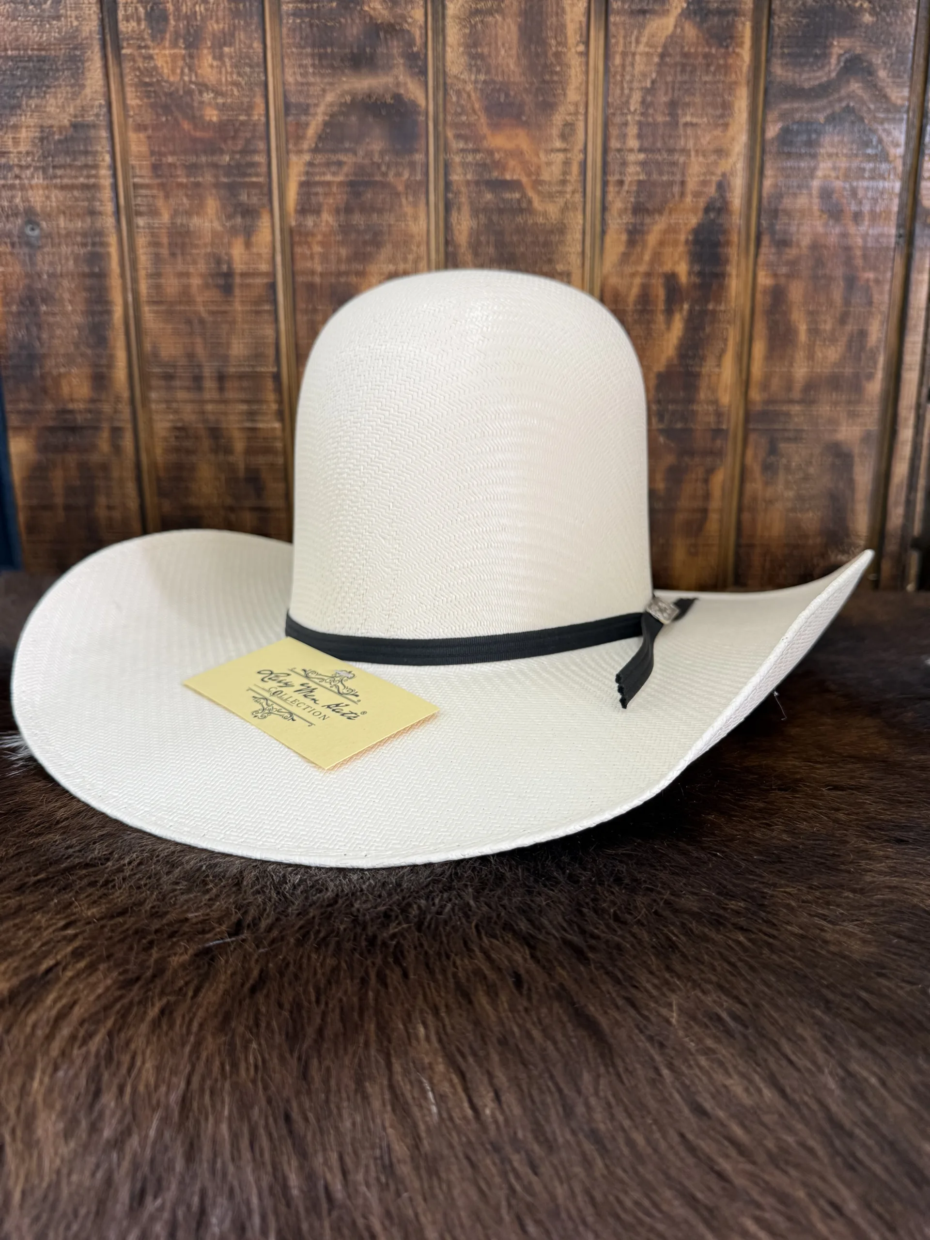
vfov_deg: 71.6
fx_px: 860
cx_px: 465
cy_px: 620
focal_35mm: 24
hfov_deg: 56.8
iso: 80
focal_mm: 6.76
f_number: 1.78
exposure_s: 1/120
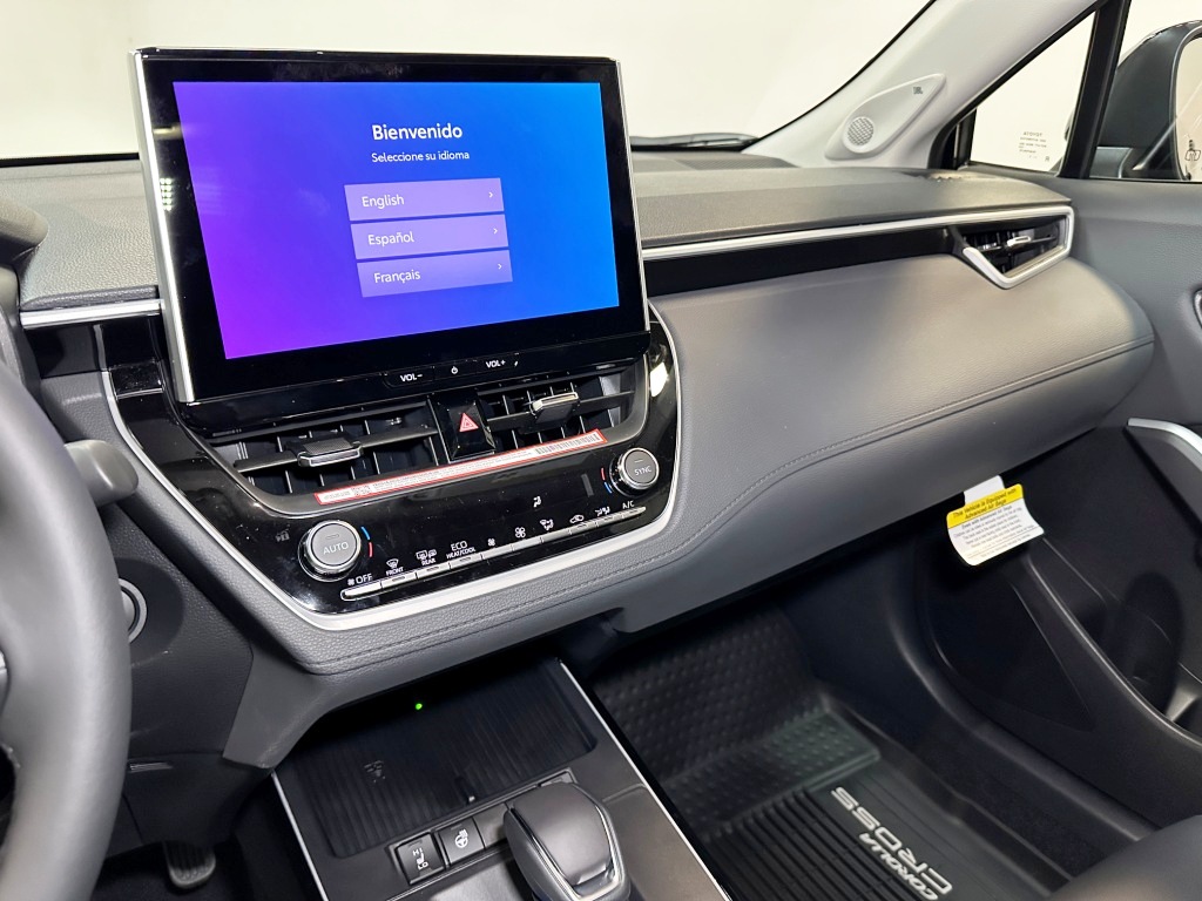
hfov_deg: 71.6
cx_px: 601
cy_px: 450
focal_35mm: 24
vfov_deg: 56.8
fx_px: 833
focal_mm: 6.86
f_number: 1.78
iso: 640
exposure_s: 1/40
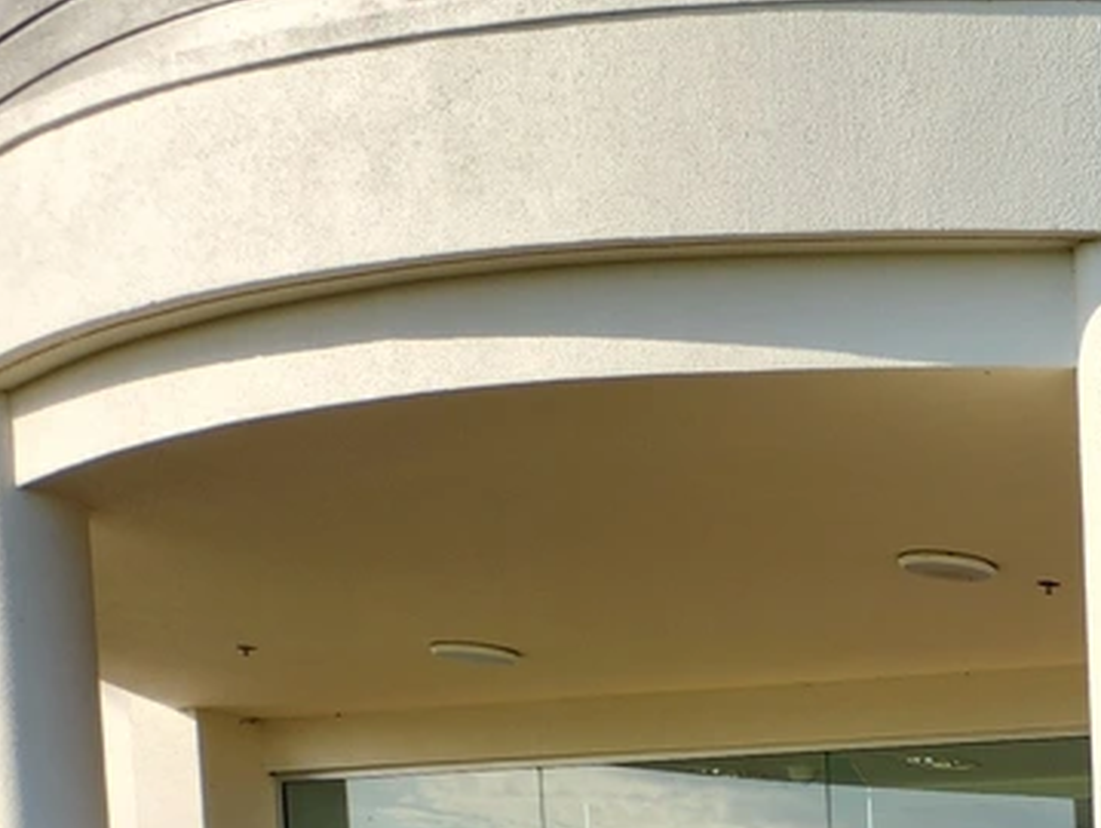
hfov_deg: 16.0
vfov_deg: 13.1
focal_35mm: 96
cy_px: 1710
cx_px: 2193
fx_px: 3056
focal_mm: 5.4
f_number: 1.8
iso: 20
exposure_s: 1/647
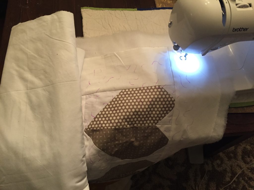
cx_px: 127
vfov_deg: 48.2
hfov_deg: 61.7
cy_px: 95
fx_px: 213
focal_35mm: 29
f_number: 2.2
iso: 160
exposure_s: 1/30
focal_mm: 4.15
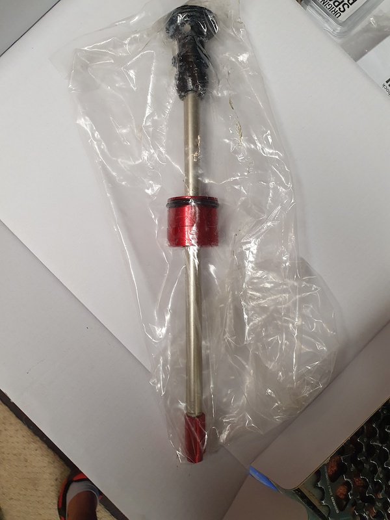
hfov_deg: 53.1
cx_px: 195
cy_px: 260
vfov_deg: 67.3
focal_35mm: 26
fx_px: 391
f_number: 2.4
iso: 250
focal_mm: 4.32
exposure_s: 1/100
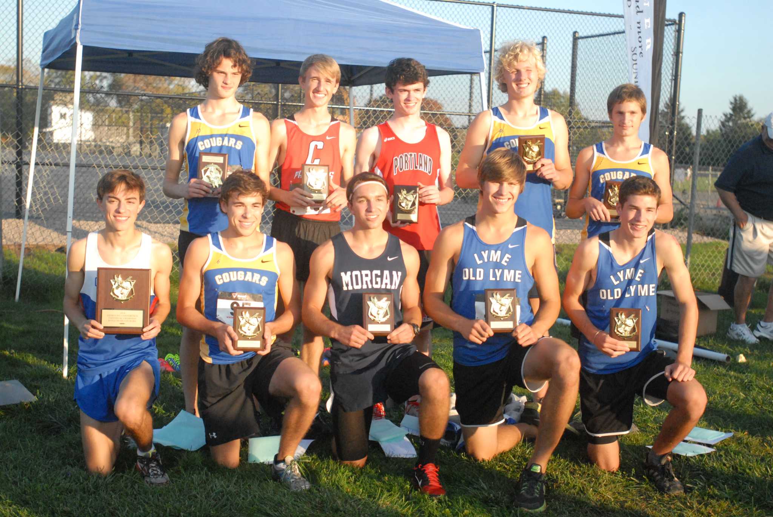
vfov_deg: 25.8
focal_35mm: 52
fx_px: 1128
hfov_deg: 37.8
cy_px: 258
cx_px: 386
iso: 1250
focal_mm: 35
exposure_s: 1/3200
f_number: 2.8
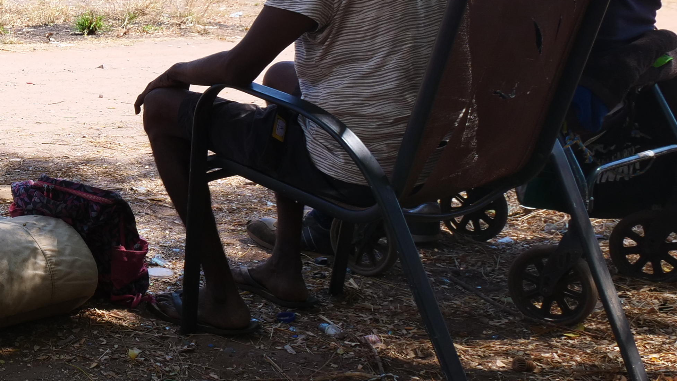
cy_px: 129
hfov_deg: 27.9
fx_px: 1203
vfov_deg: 18.0
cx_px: -116
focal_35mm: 67
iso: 200
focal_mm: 12
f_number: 5.6
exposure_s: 1/400
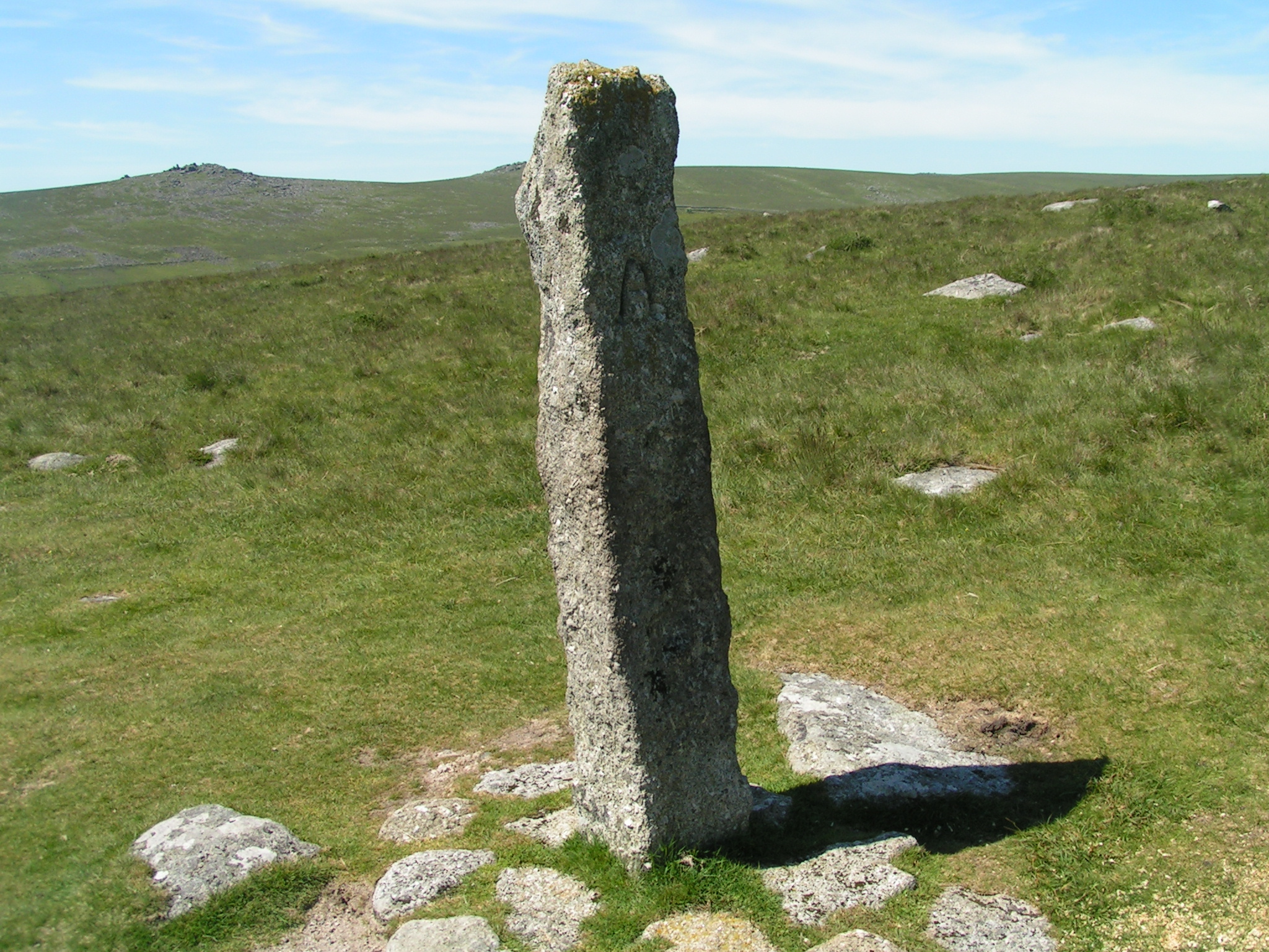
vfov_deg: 37.7
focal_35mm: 38
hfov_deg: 49.0
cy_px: 476
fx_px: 1393
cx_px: 634
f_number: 5.6
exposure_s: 1/320
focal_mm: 5.8
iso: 50
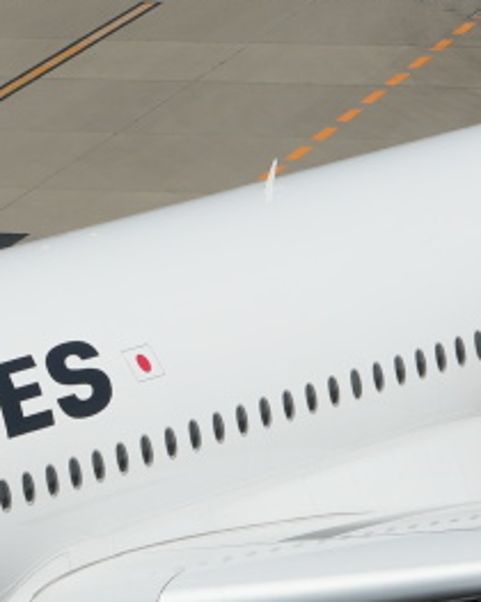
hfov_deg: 3.8
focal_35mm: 403
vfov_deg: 4.8
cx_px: -176
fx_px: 7180
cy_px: 444
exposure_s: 1/800
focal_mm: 63
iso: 100
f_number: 9
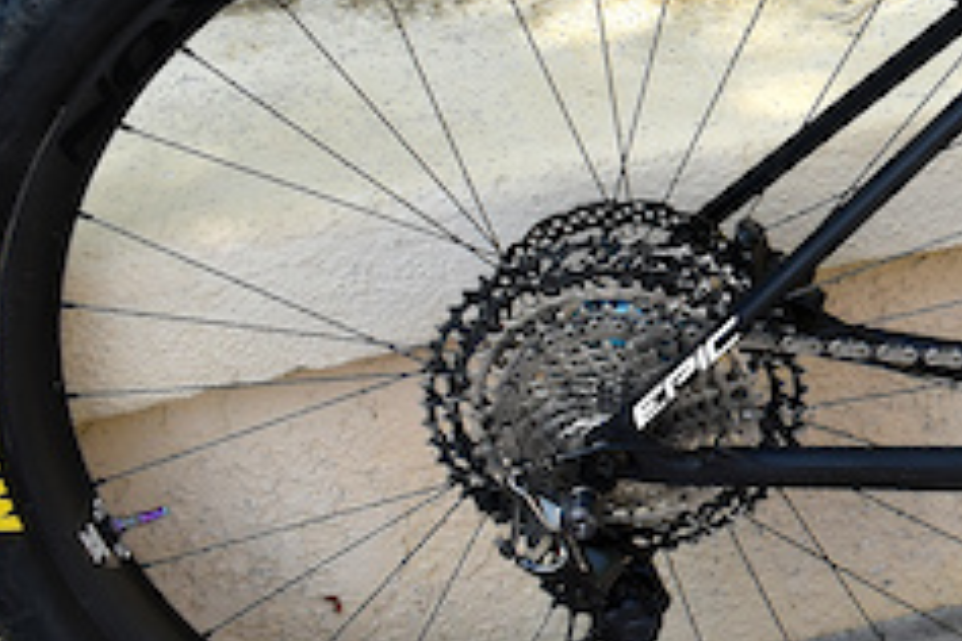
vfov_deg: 11.7
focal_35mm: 117
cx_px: 1441
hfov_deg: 16.1
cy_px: 47
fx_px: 3118
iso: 200
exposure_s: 1/250
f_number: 7.1
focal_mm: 23
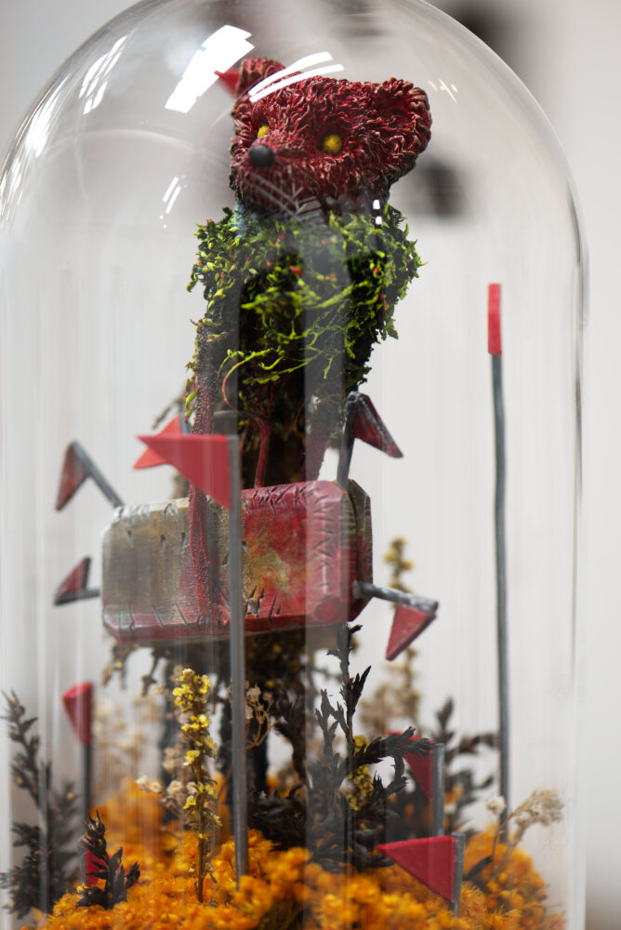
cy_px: 465
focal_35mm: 105
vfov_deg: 19.4
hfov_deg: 13.1
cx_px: 310
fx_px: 2713
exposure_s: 1/25
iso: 100
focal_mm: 105
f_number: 5
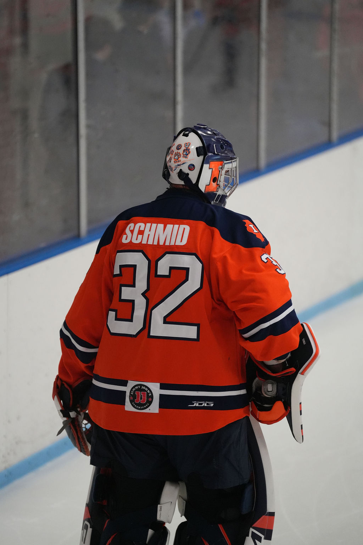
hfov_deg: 6.9
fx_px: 3025
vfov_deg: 10.3
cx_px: 182
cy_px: 272
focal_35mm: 200
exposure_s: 1/1600
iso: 6400
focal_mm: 200
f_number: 2.8
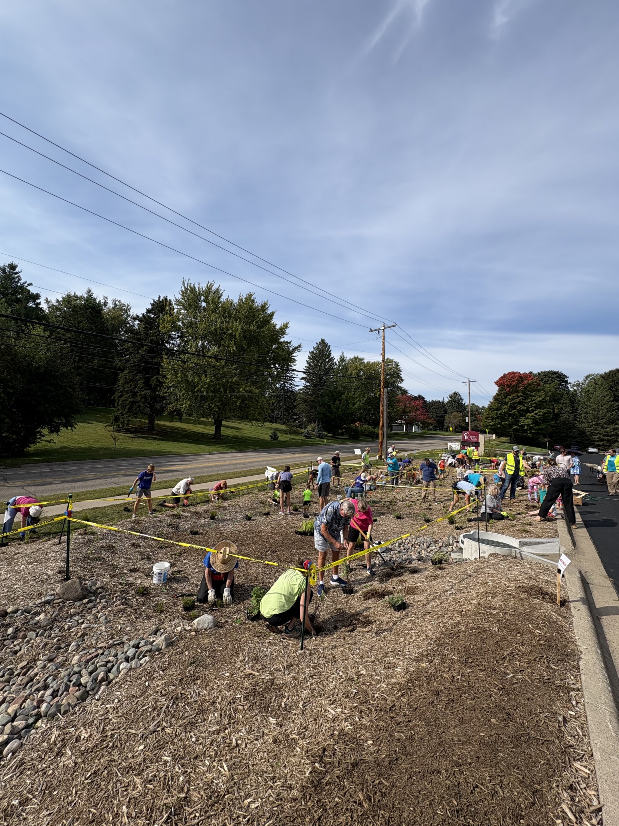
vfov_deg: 102.1
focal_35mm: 14
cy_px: 413
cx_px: 310
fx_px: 334
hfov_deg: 85.7
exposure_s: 1/1832
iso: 50
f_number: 2.2
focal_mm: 2.22
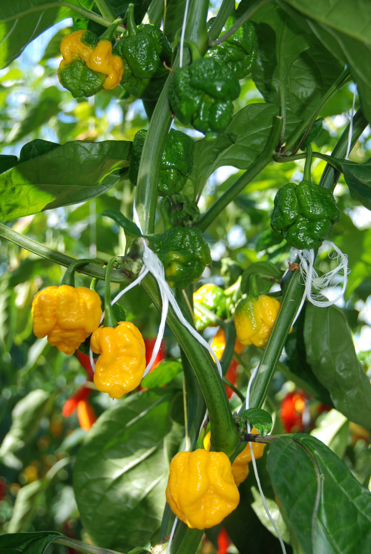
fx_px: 925
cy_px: 277
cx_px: 186
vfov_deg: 33.4
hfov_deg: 22.7
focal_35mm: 60
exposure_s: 1/100
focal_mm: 40
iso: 100
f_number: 4.5
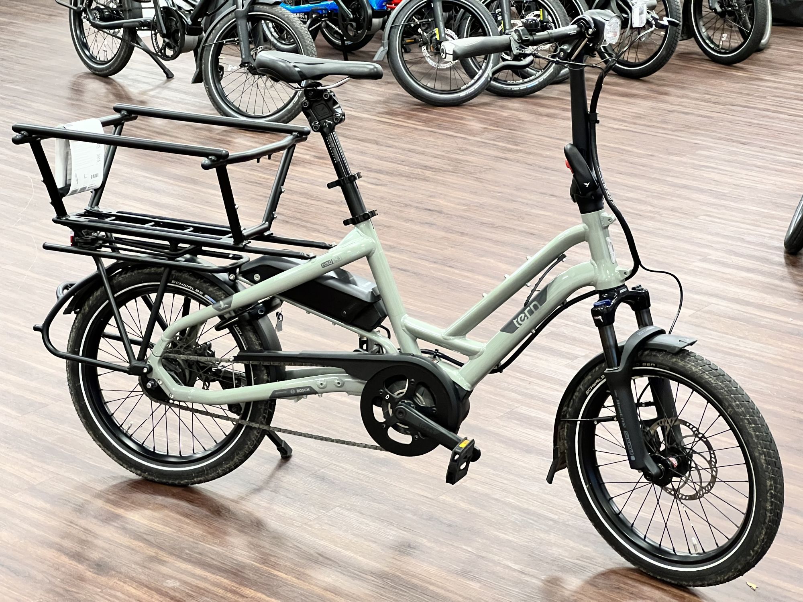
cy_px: 301
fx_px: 1786
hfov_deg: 25.3
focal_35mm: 77
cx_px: 402
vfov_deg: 19.1
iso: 400
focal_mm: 9
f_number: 2.8
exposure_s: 1/50
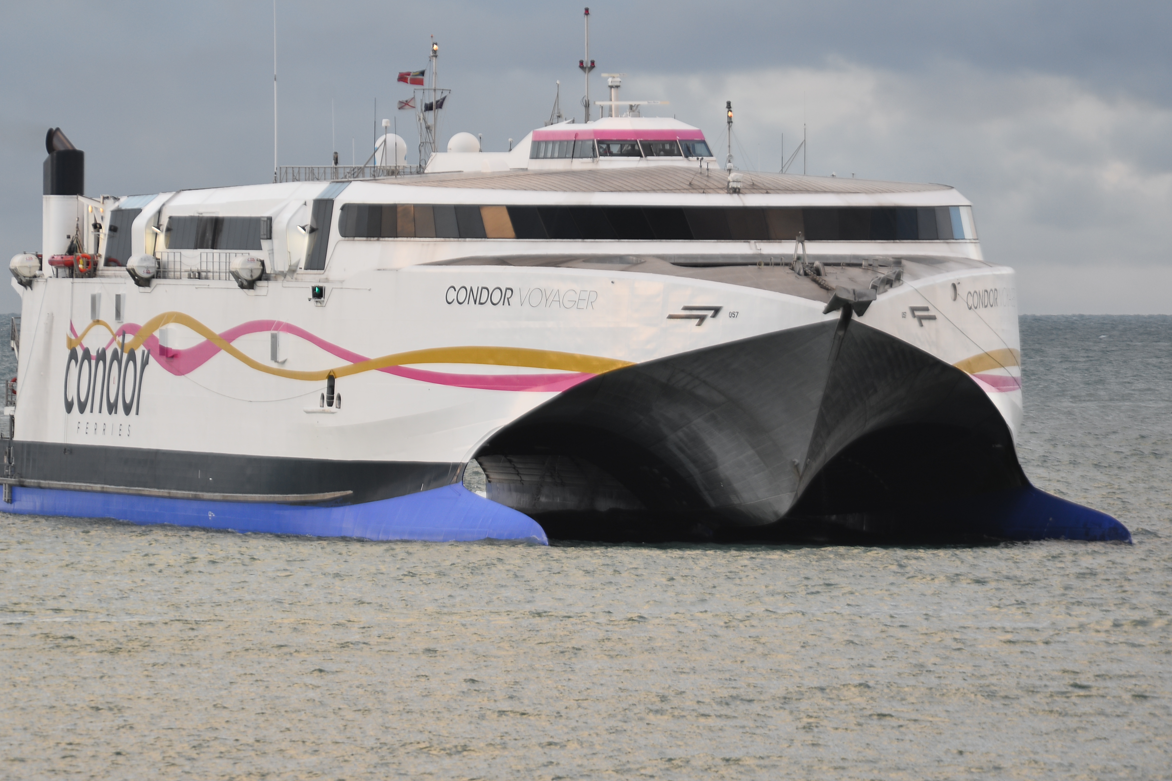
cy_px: 261
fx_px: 17416
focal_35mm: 535
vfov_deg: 2.6
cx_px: 482
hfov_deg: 3.9
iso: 160
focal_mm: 400
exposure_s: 1/160
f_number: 6.3
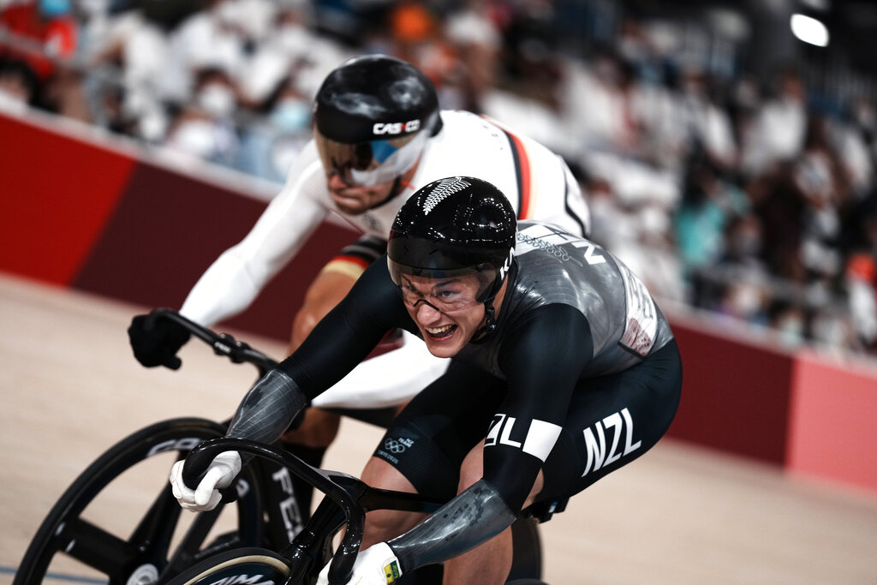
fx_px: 4873
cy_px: 292
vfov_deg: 6.9
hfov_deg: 10.3
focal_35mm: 200
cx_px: 438
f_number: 2.8
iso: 1000
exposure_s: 1/1600
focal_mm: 200
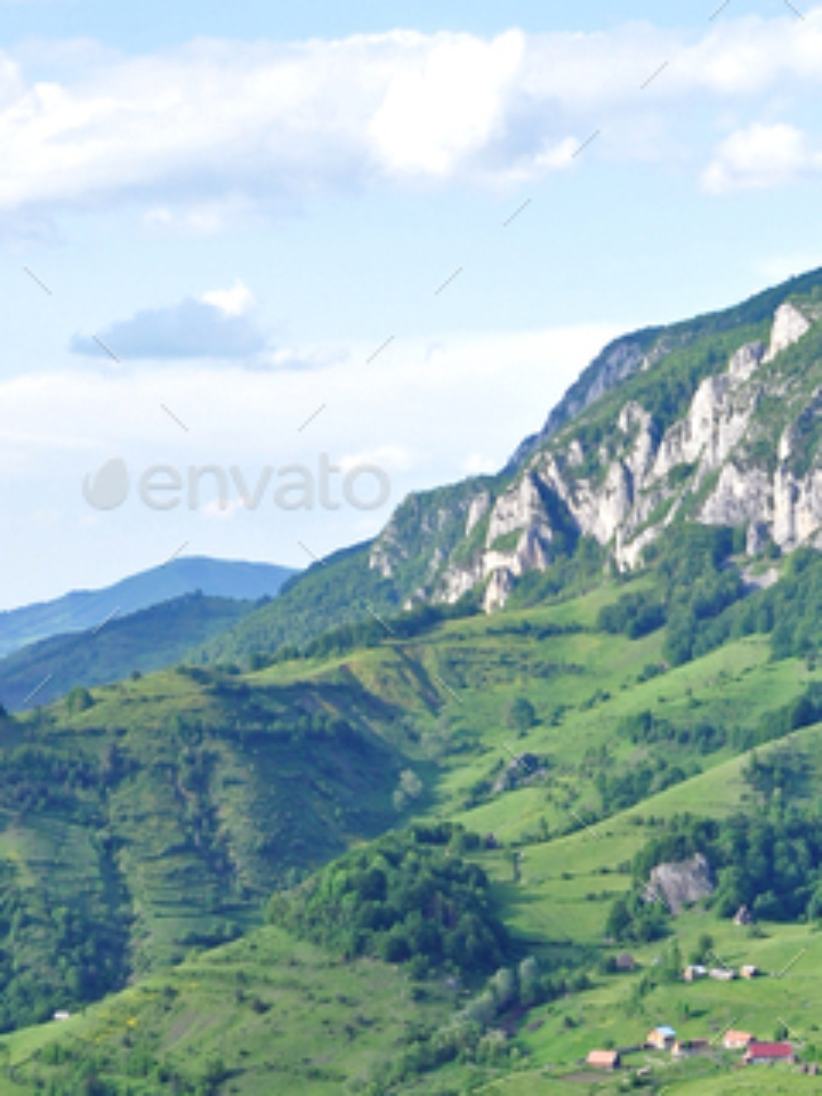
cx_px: 740
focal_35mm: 104
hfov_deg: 14.1
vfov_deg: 17.5
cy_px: 1490
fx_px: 3293
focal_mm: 26
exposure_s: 1/250
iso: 250
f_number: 8
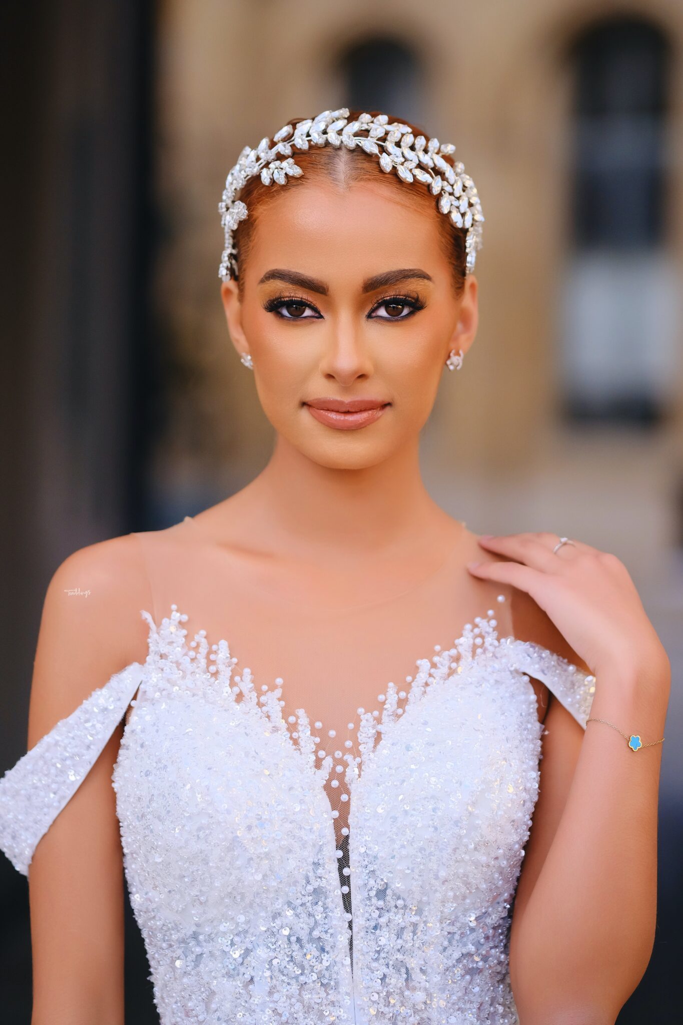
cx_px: 342
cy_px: 512
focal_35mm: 135
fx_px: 3842
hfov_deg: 10.2
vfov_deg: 15.2
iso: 800
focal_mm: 90
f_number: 2
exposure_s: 1/3200
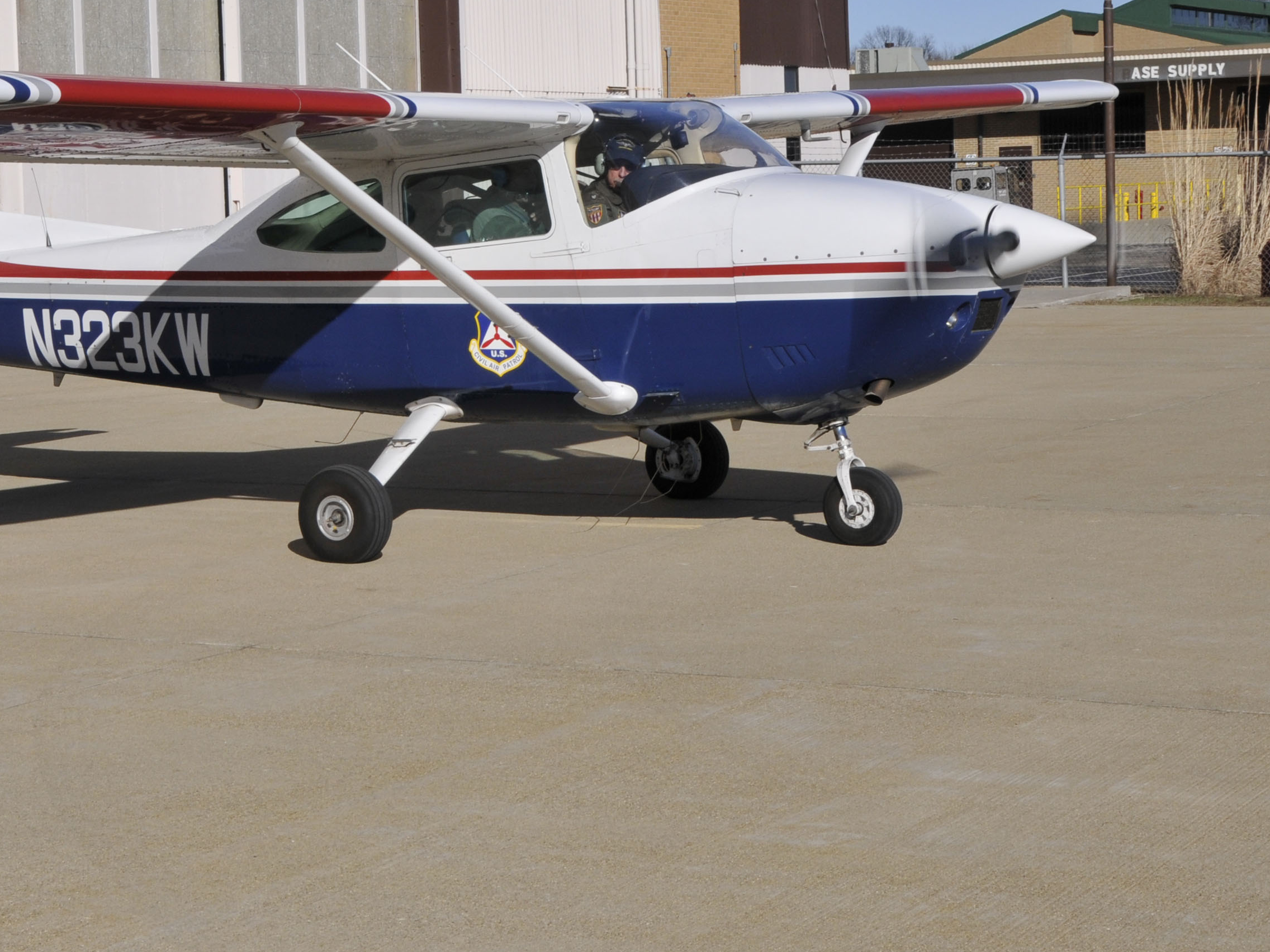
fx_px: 3192
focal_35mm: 87
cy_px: 332
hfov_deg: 22.5
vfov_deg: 16.9
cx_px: 487
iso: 200
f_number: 11
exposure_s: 1/500
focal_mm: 32
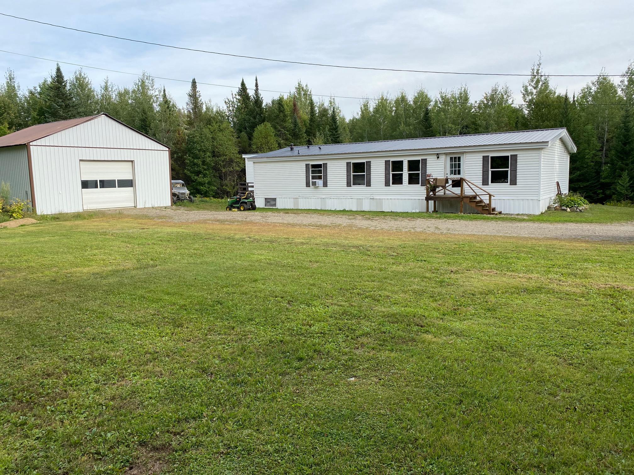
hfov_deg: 67.3
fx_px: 476
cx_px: 317
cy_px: 238
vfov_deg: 53.1
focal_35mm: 26
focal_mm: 4.25
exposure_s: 1/1484
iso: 32
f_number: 1.8
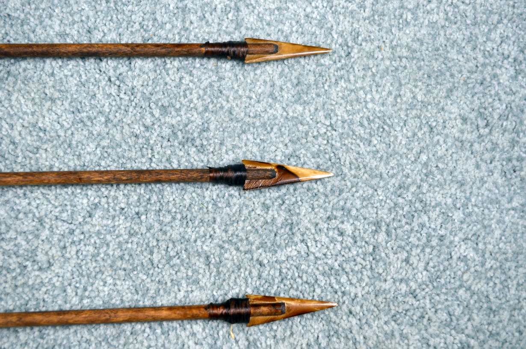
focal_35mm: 48
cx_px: 263
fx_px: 700
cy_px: 174
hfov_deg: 41.2
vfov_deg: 28.0
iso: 400
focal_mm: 32
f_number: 5.6
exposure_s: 1/125
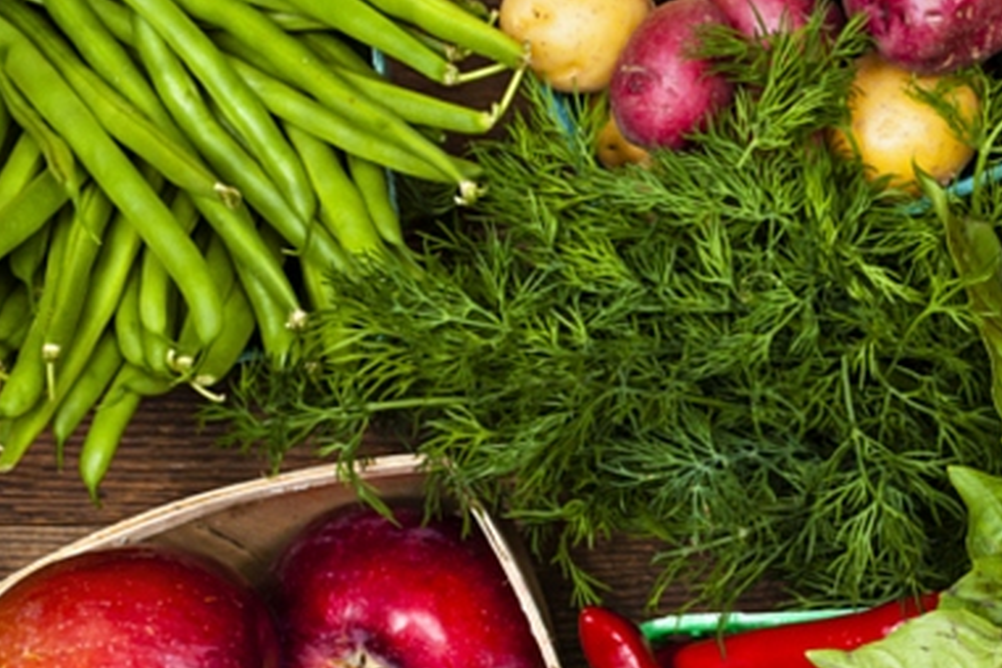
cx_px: 972
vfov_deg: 10.9
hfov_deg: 16.0
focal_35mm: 126
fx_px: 3507
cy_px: 508
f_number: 13
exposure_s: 1/125
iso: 200
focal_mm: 50
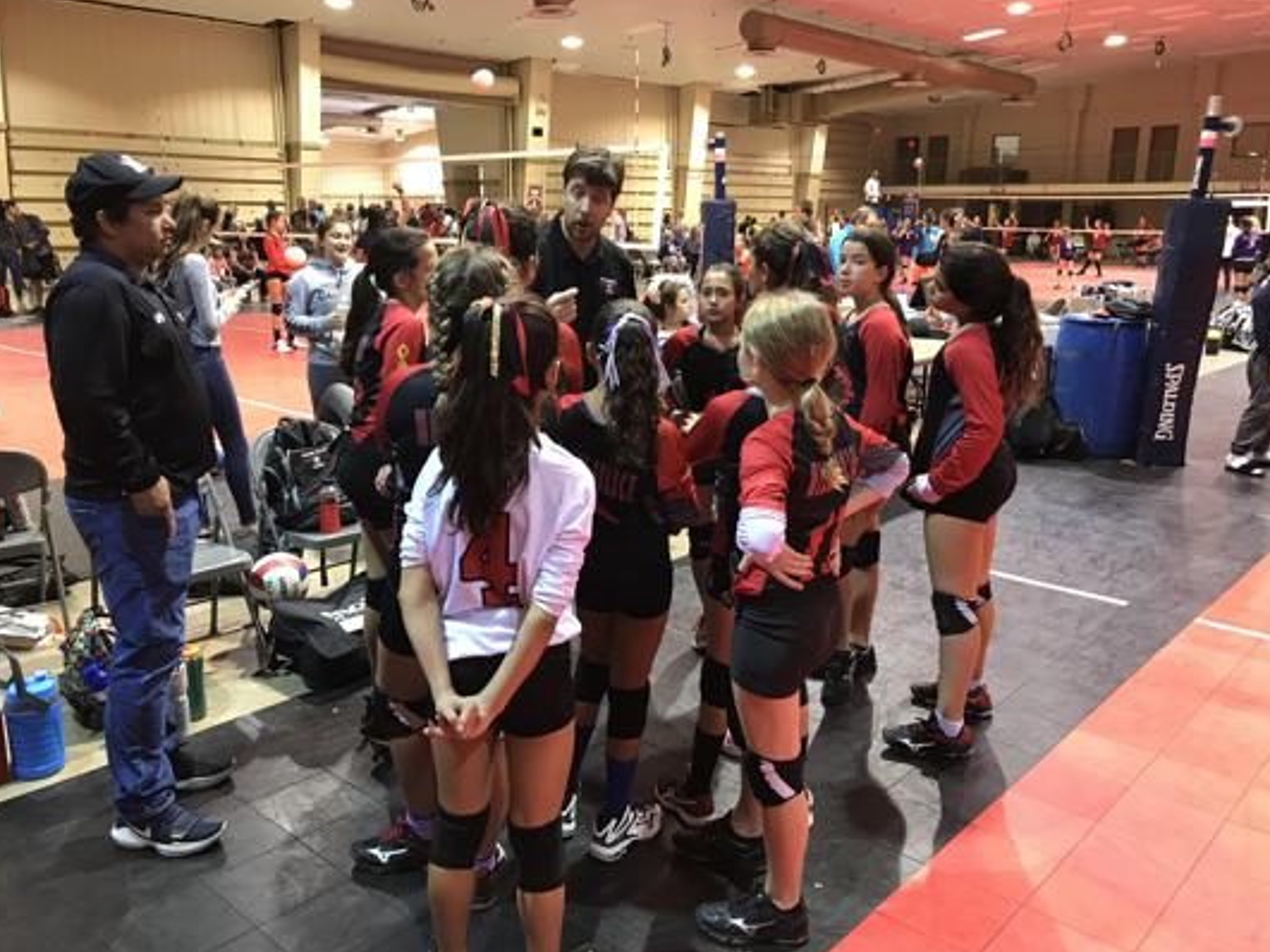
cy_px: 471
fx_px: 1064
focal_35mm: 29
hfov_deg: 61.7
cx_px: 646
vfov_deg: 48.2
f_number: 1.8
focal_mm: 3.99
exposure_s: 1/20
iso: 40
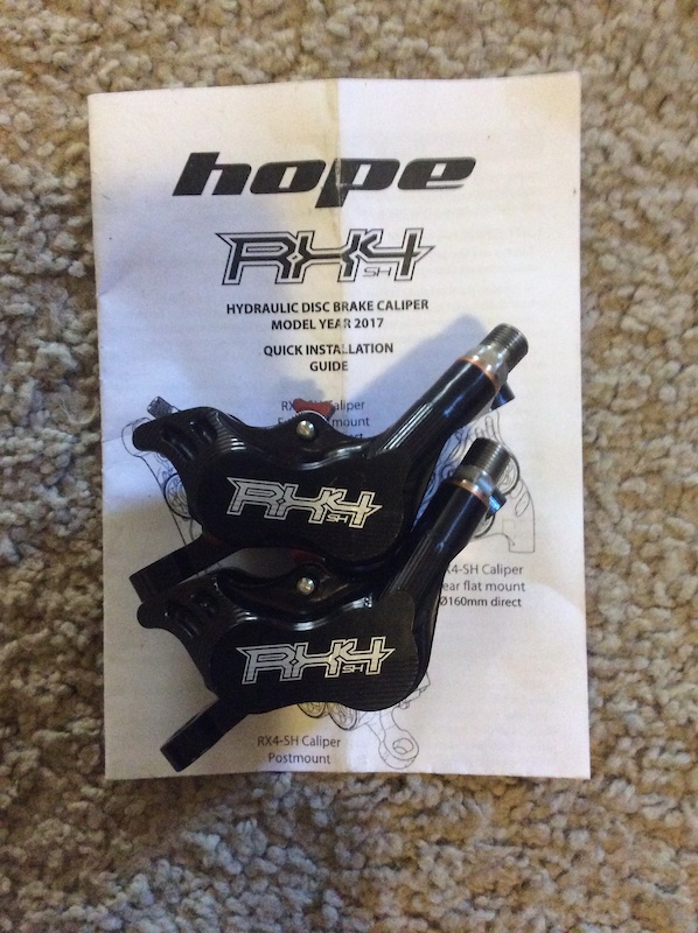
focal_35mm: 32
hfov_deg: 44.1
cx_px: 349
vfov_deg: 56.9
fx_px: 862
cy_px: 466
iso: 400
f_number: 2.4
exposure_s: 1/15
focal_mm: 3.3
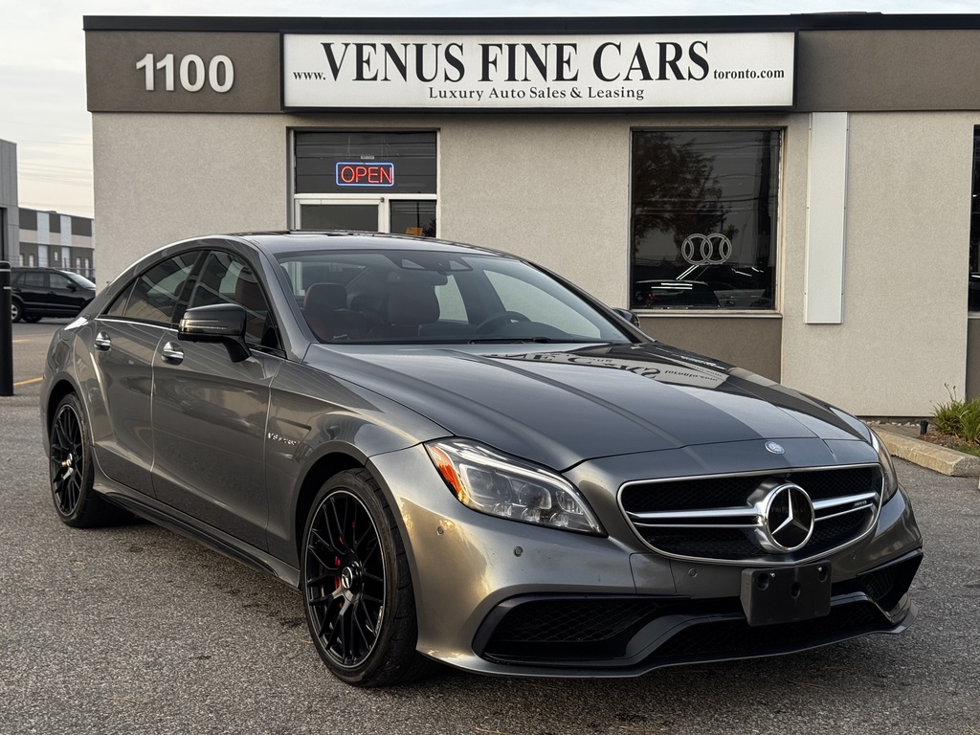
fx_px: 1359
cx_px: 490
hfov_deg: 39.7
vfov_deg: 30.3
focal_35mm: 48
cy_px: 368
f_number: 1.78
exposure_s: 1/503
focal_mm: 6.76
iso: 64
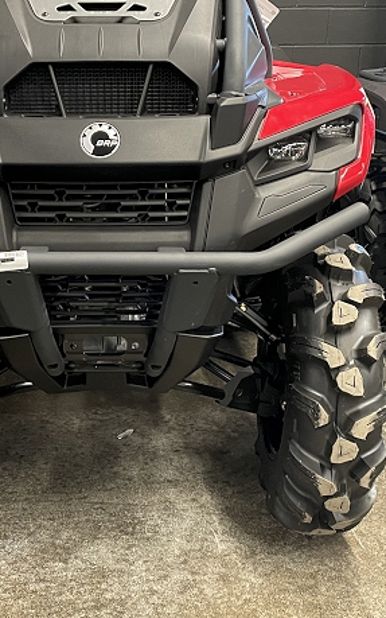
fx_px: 808
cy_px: 284
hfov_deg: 26.7
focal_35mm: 48
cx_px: 133
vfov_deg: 41.8
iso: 500
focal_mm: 4.2
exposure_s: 1/60
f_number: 1.6
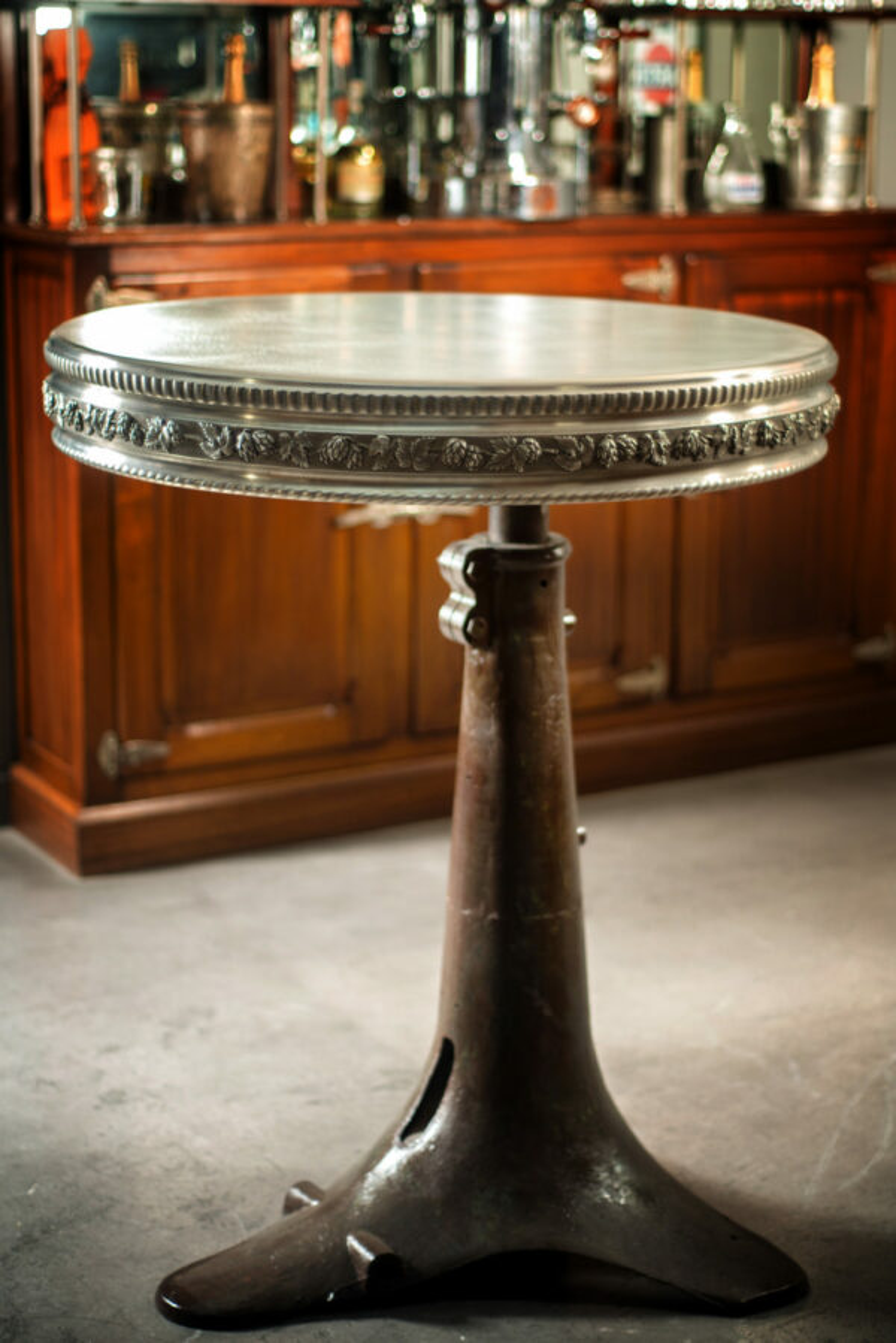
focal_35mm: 200
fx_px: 7460
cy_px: 672
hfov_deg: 6.9
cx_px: 448
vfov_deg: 10.3
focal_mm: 200
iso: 125
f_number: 2.8
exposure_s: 1/250
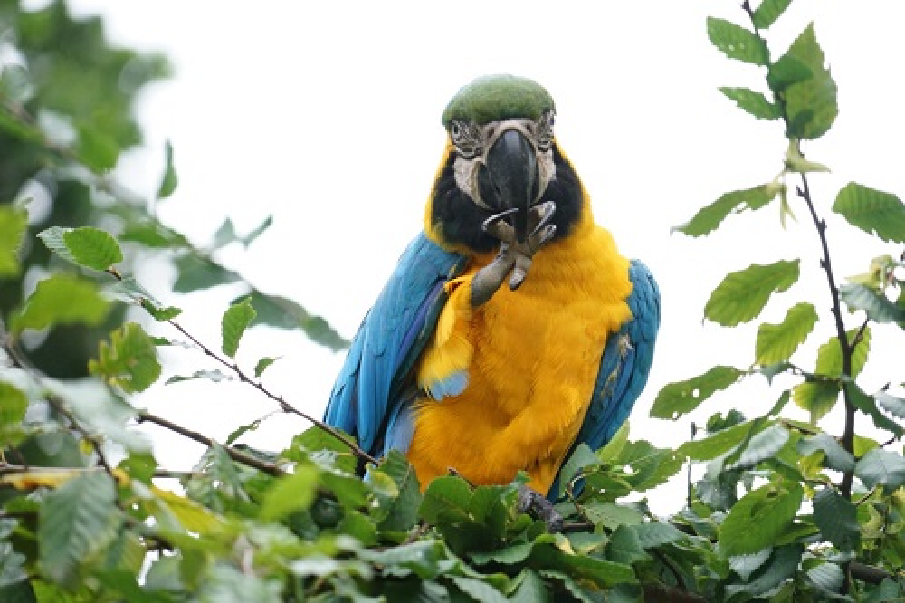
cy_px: 302
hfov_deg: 8.6
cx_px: 452
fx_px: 6031
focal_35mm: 240
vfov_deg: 5.7
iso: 1600
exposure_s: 1/640
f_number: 6.3
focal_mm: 240
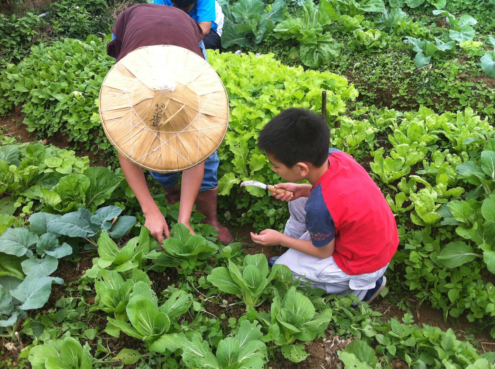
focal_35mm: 35
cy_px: 184
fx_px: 500
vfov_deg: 40.6
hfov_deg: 52.7
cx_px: 248
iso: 80
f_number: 2.8
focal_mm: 3.85
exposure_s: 1/377
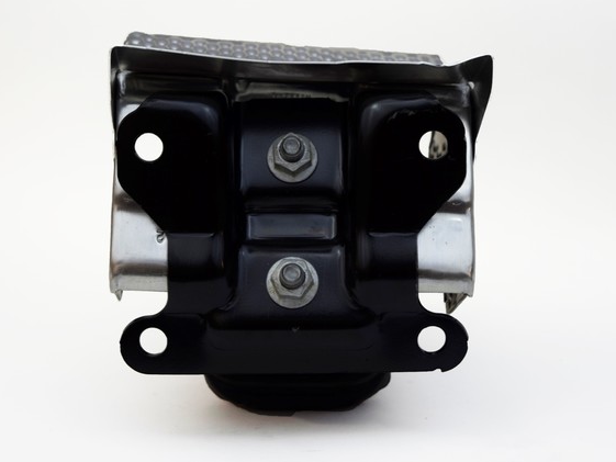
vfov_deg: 18.7
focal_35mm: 79
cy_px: 230
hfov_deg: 24.7
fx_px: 1406
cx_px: 278
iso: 500
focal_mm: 48
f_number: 5.3
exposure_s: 1/60
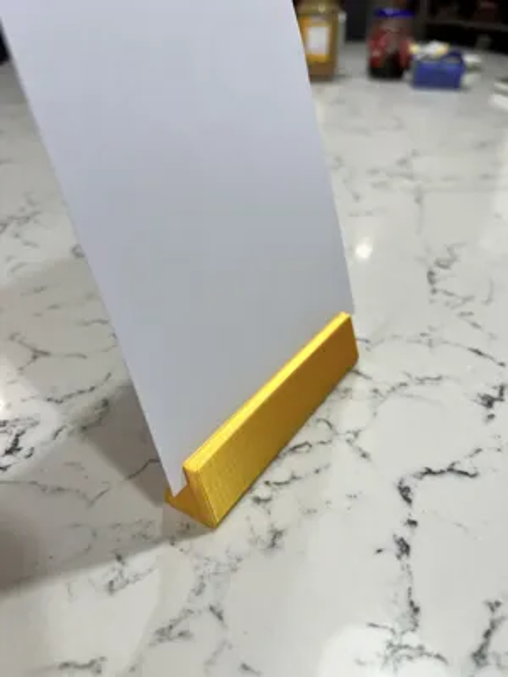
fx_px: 509
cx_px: 254
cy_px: 338
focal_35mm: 26
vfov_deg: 67.3
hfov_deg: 53.1
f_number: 1.5
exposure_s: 1/113
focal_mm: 5.7
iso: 32
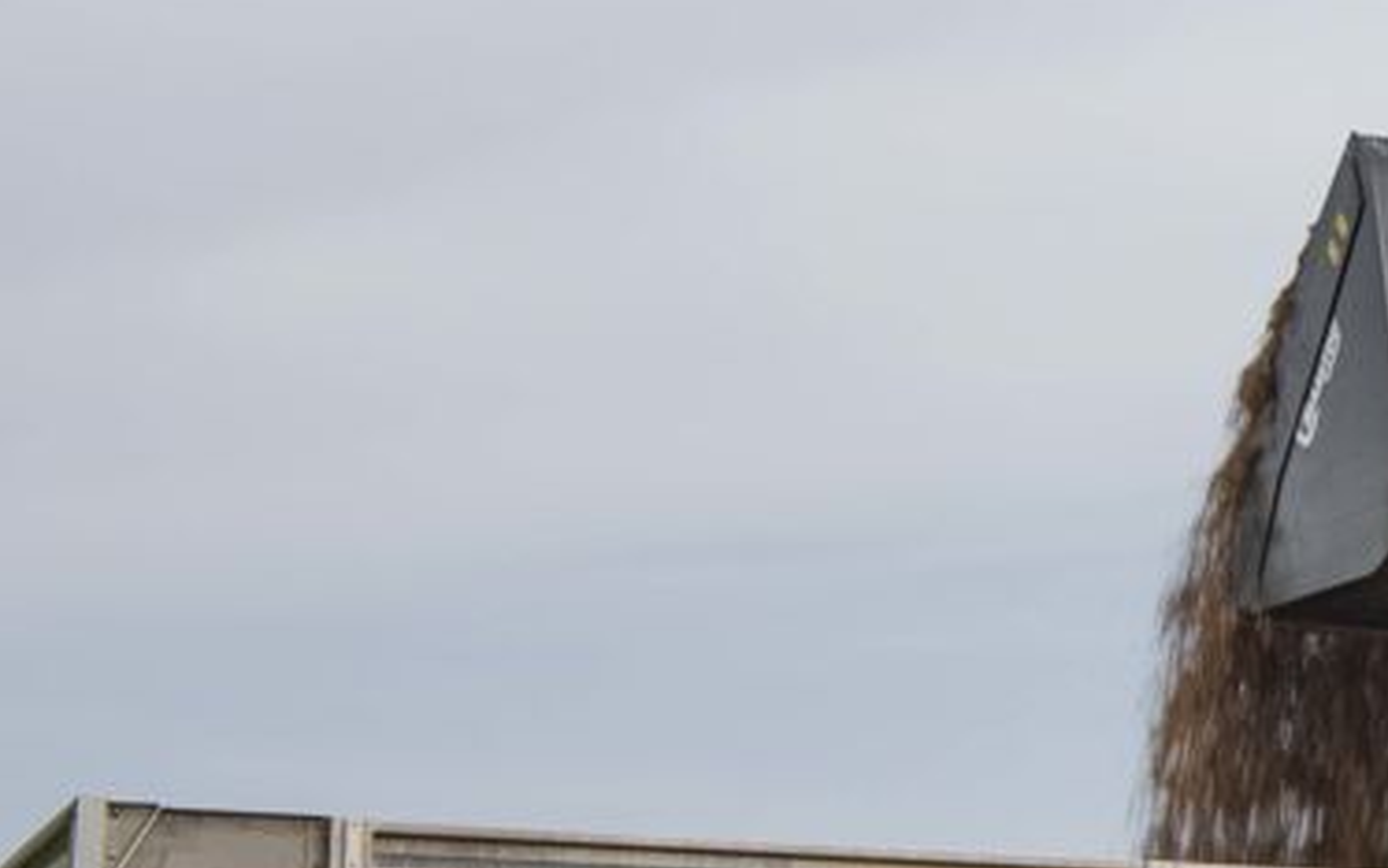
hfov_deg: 16.3
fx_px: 4616
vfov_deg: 10.7
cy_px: 785
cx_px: 1709
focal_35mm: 122
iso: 100
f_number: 22
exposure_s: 1/40
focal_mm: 38
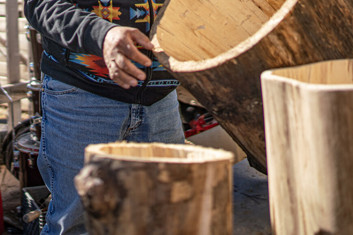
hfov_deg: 28.2
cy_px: 18
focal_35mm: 71
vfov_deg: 18.8
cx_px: 114
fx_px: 696
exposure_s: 1/6400
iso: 50
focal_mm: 35
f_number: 1.4
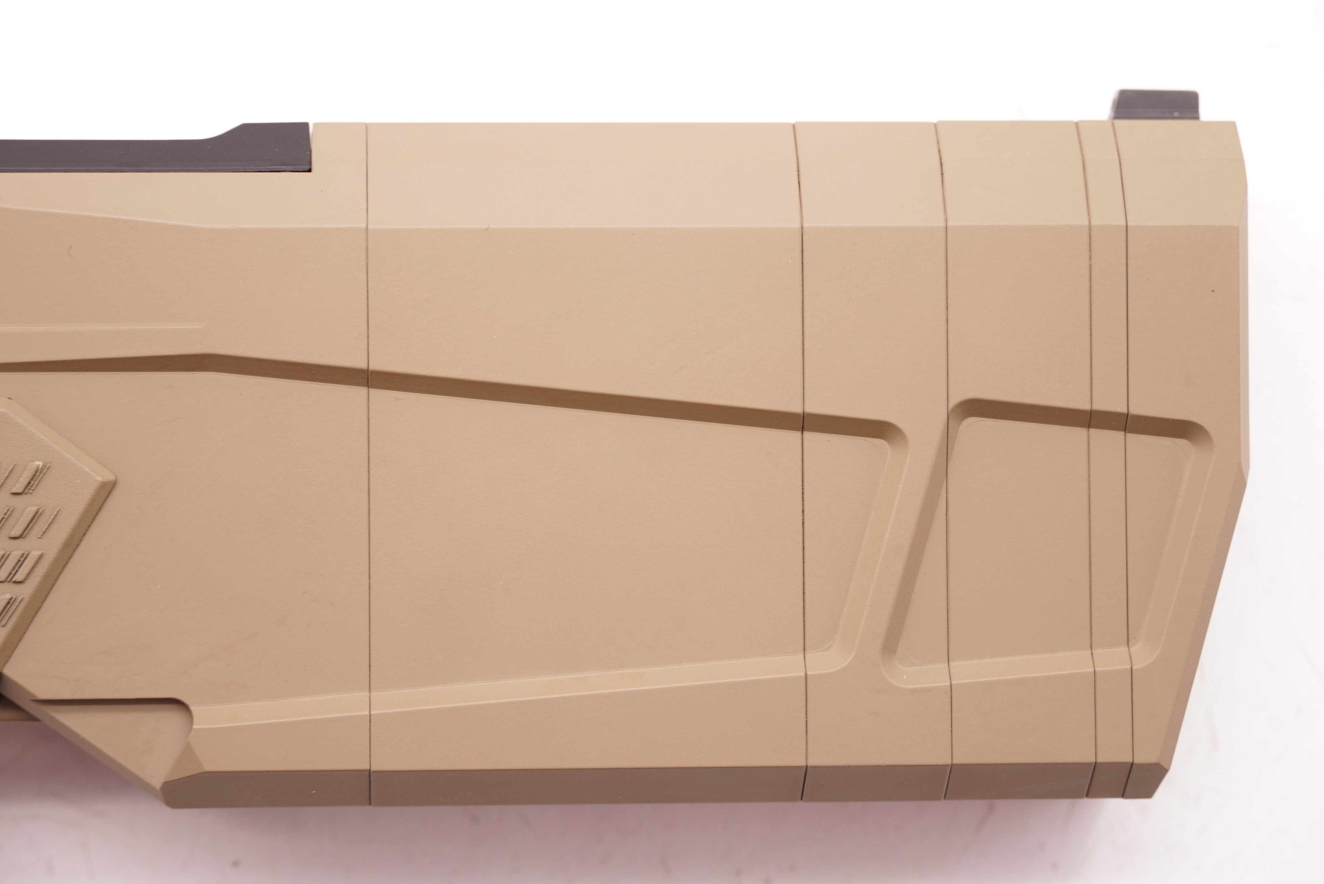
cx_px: 662
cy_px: 442
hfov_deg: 18.7
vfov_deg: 12.5
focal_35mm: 110
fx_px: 4029
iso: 1000
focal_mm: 73
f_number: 5.6
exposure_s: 1/125
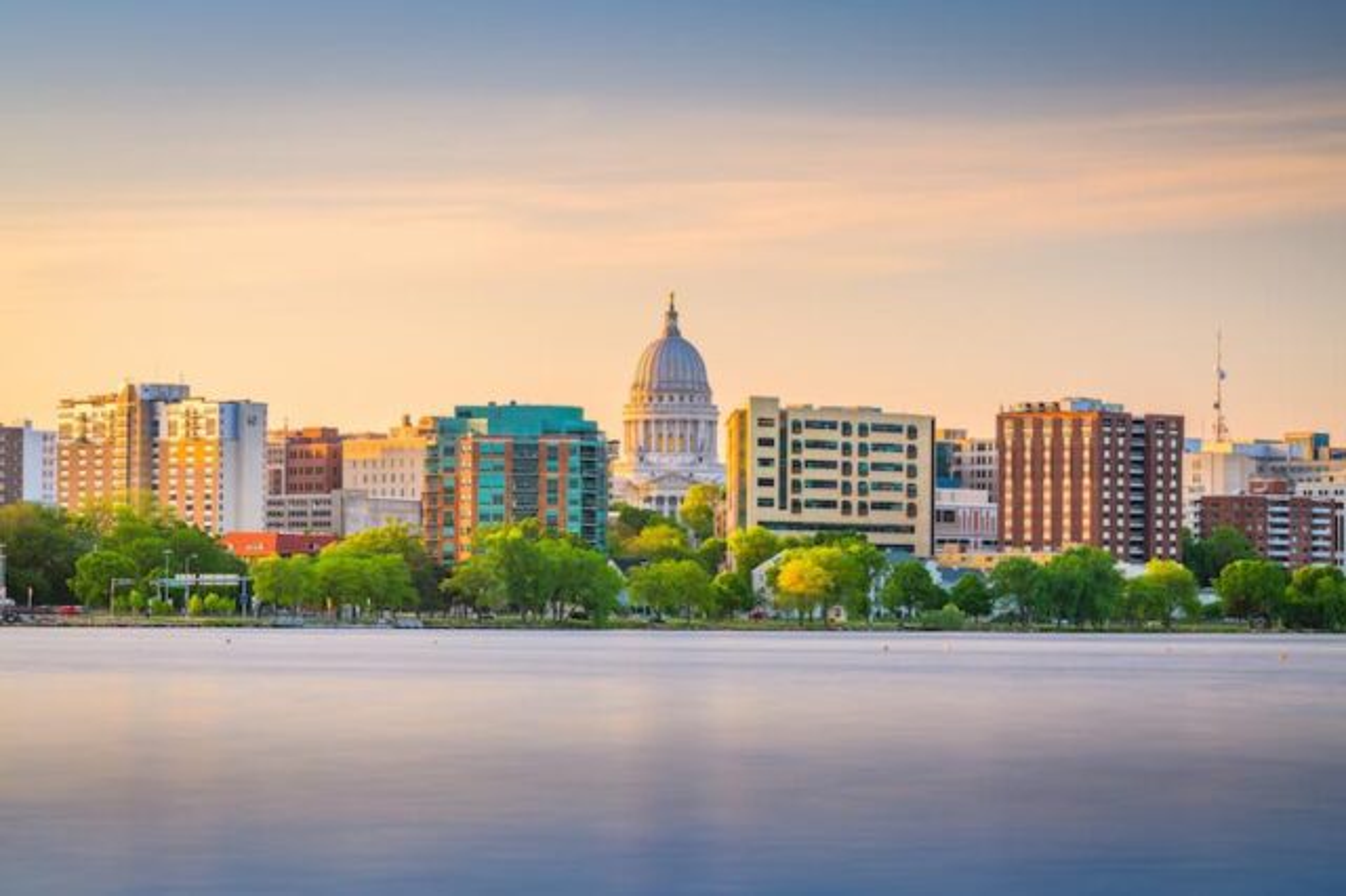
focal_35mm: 135
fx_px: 5045
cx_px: 673
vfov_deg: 10.1
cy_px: 448
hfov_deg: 15.2
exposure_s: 30
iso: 100
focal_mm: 135
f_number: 8
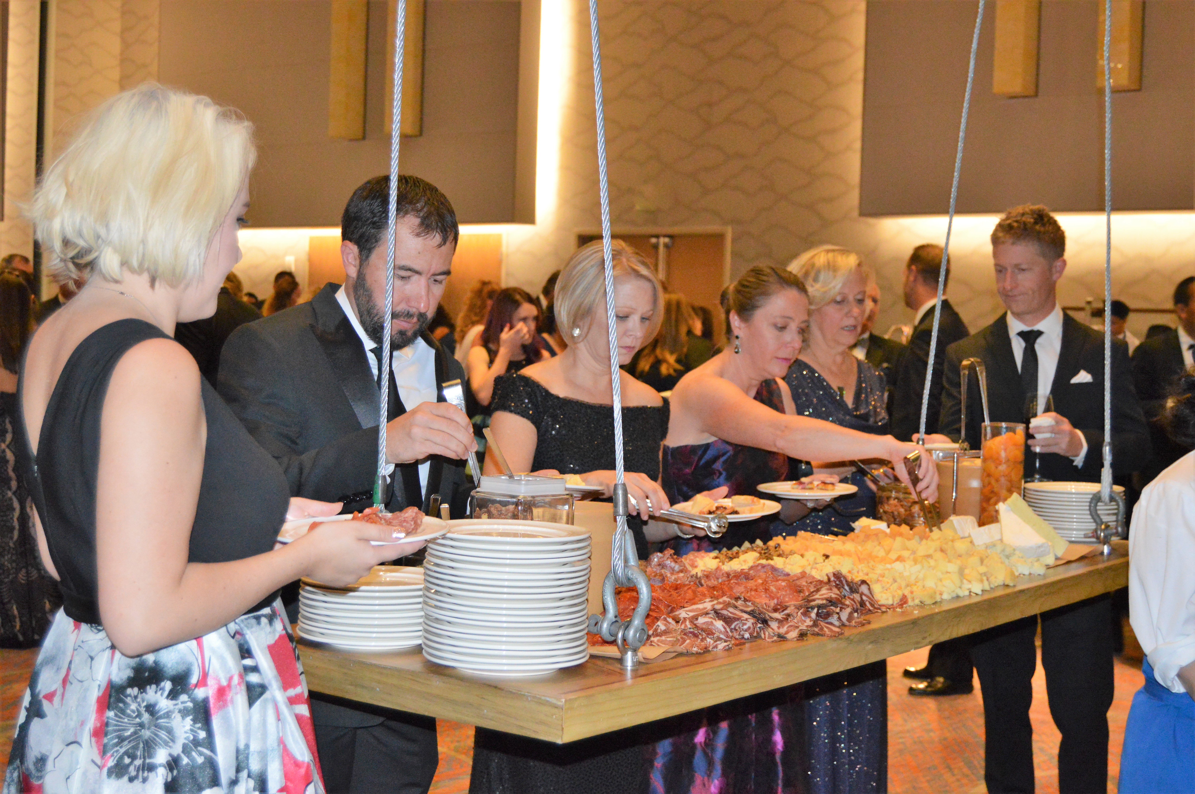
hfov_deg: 38.9
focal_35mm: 51
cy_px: 397
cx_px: 598
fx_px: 1691
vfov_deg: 26.4
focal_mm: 34
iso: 2800
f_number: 4.5
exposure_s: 1/60
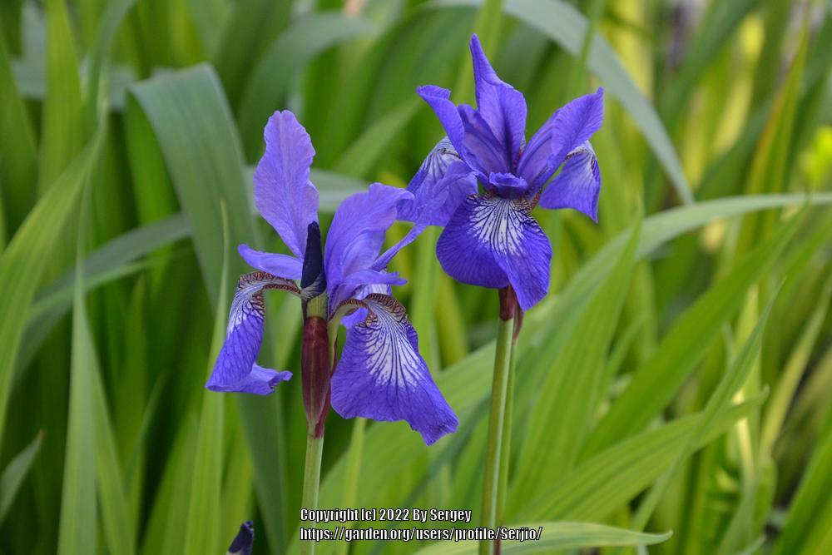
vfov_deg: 9.9
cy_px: 278
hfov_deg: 14.9
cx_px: 416
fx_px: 3190
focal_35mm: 138
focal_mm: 92
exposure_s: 1/200
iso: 800
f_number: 5.6
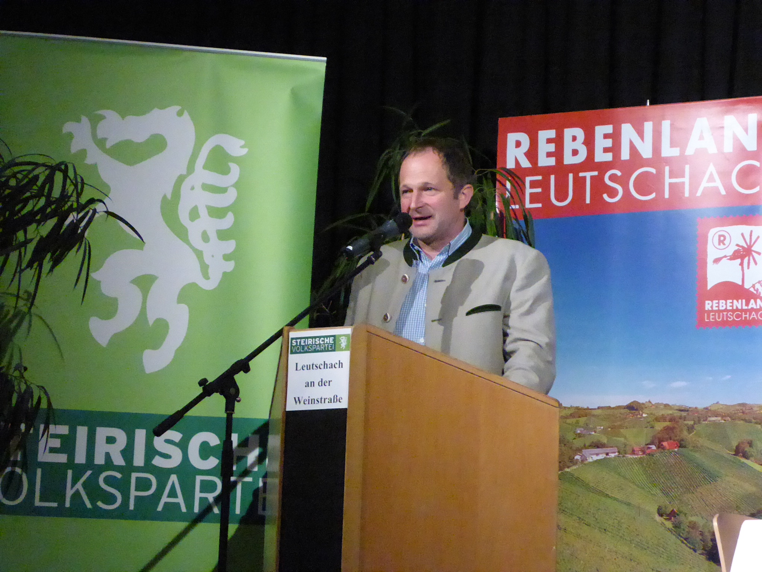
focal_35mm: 135
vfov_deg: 11.0
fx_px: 2972
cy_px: 286
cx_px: 381
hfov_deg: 14.6
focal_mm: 24.2
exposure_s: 1/60
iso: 3200
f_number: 5.3
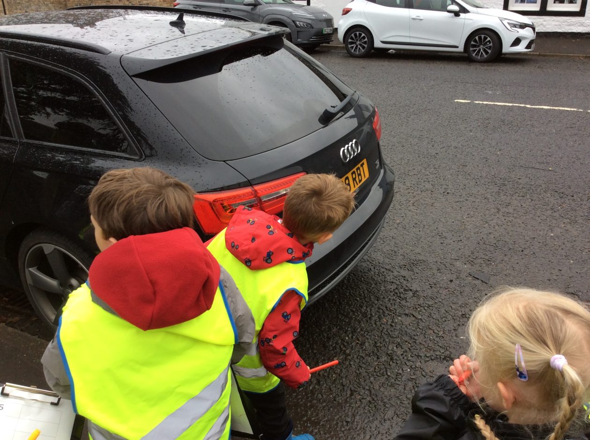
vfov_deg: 44.1
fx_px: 545
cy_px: 220
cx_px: 295
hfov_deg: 56.9
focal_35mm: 32
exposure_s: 1/222
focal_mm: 3.3
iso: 32
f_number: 2.4
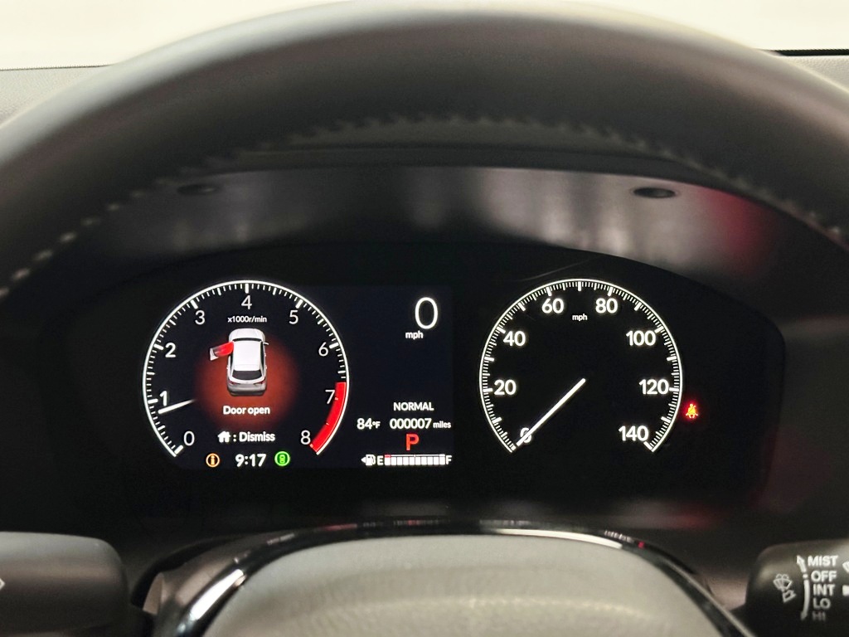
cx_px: 424
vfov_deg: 30.3
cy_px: 318
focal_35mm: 48
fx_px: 1177
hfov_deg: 39.7
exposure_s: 1/24
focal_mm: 6.86
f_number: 1.78
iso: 640
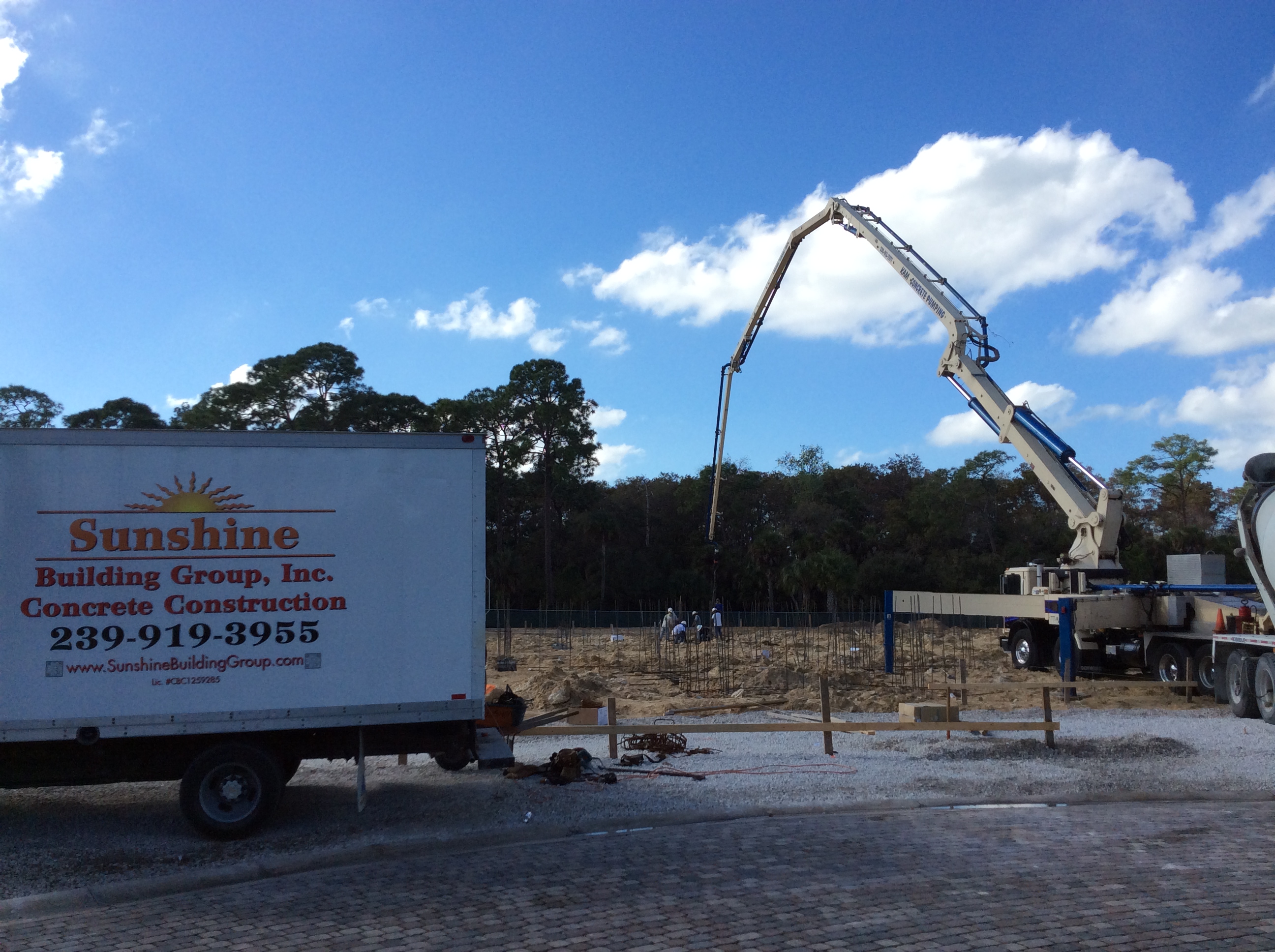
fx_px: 1214
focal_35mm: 33
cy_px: 476
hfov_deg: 55.4
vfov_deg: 42.8
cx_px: 638
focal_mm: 3.3
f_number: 2.4
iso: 32
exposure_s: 1/1466
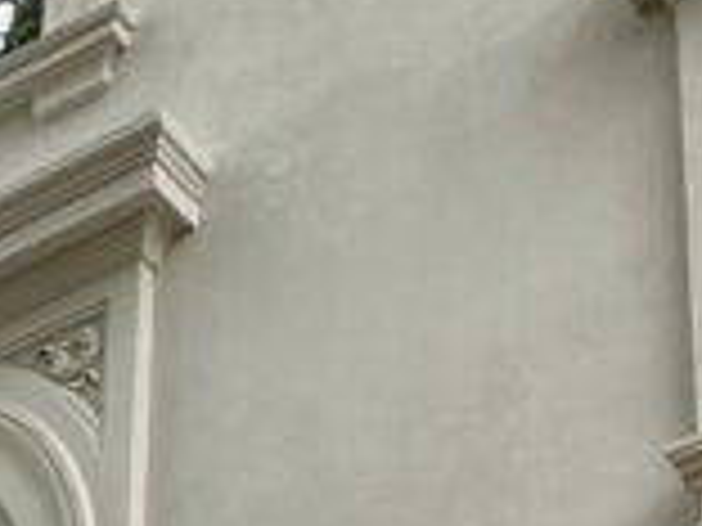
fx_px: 3468
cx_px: -76
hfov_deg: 11.4
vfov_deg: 8.1
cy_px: 1191
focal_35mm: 171
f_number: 1.8
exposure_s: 1/122
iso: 40
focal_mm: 4.25
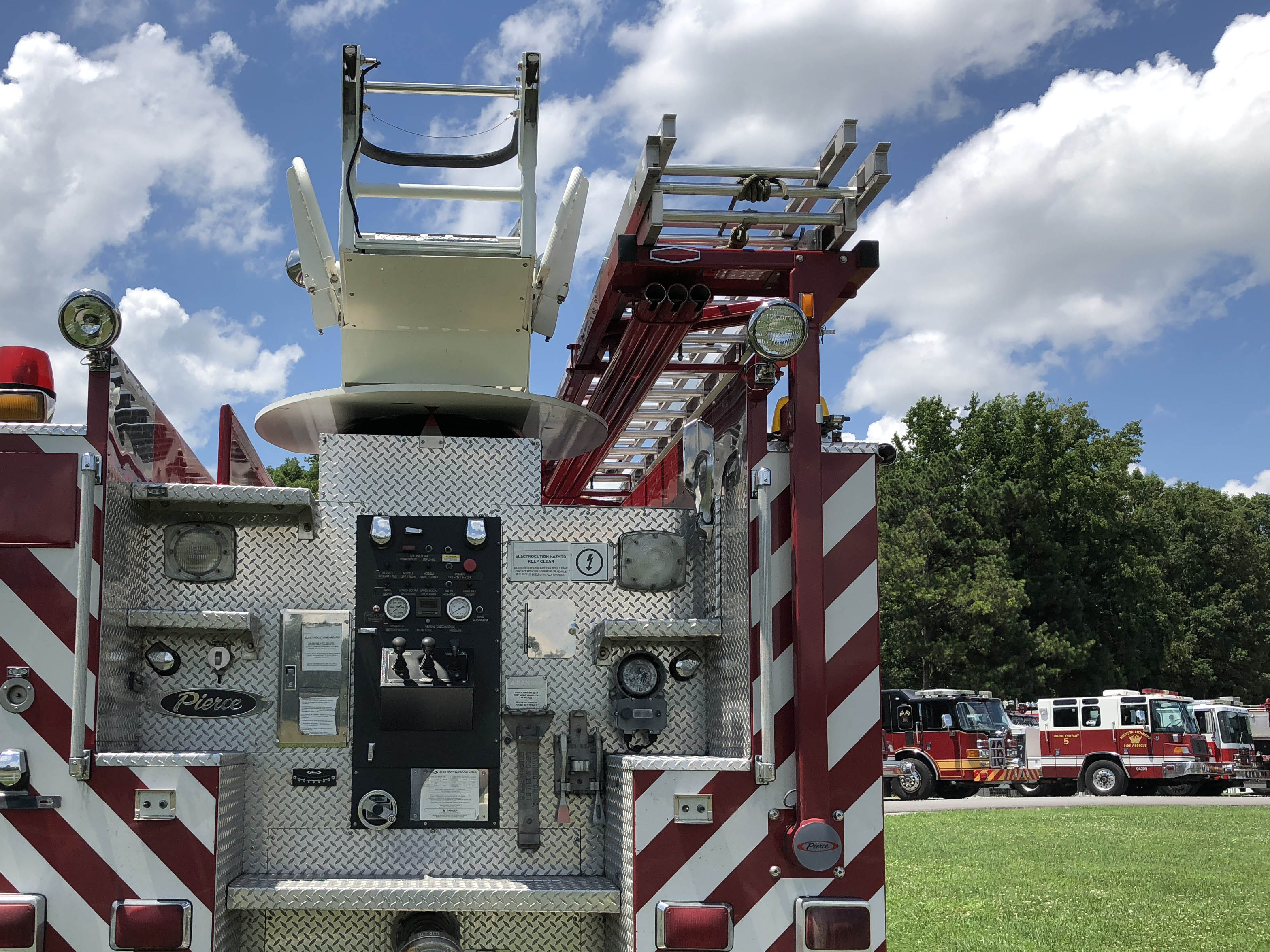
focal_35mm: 36
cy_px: 605
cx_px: 482
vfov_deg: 39.4
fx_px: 1321
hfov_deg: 50.9
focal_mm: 4
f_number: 1.8
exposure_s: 1/2183
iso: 20
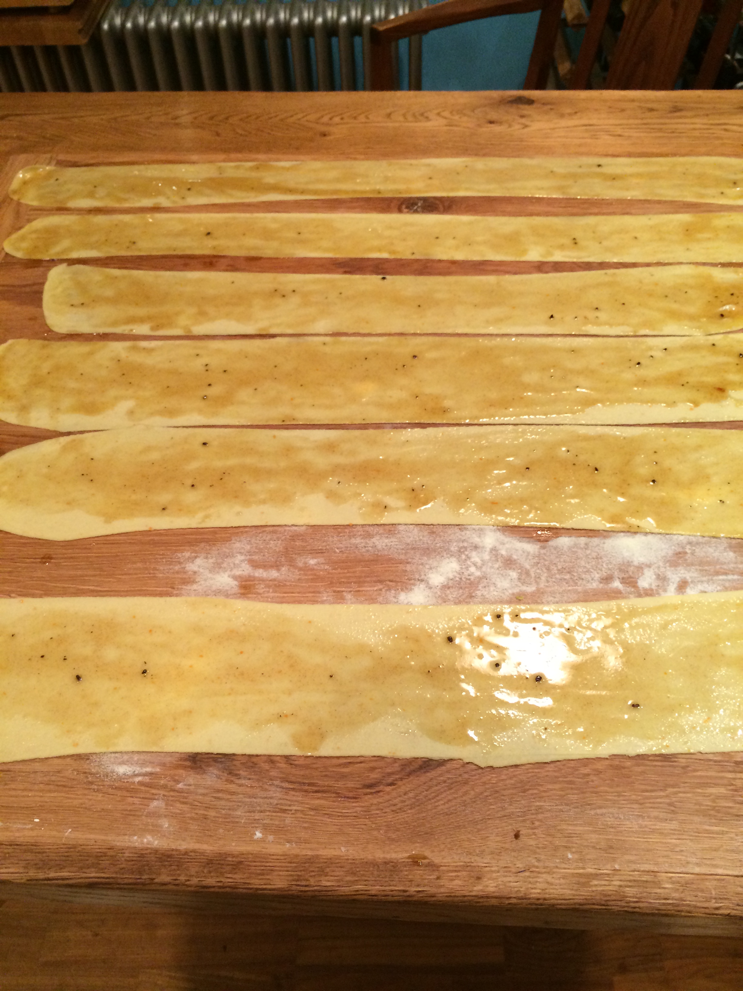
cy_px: 496
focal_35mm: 29
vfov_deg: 61.7
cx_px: 372
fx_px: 830
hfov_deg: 48.2
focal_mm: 4.15
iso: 200
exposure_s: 1/33
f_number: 2.2
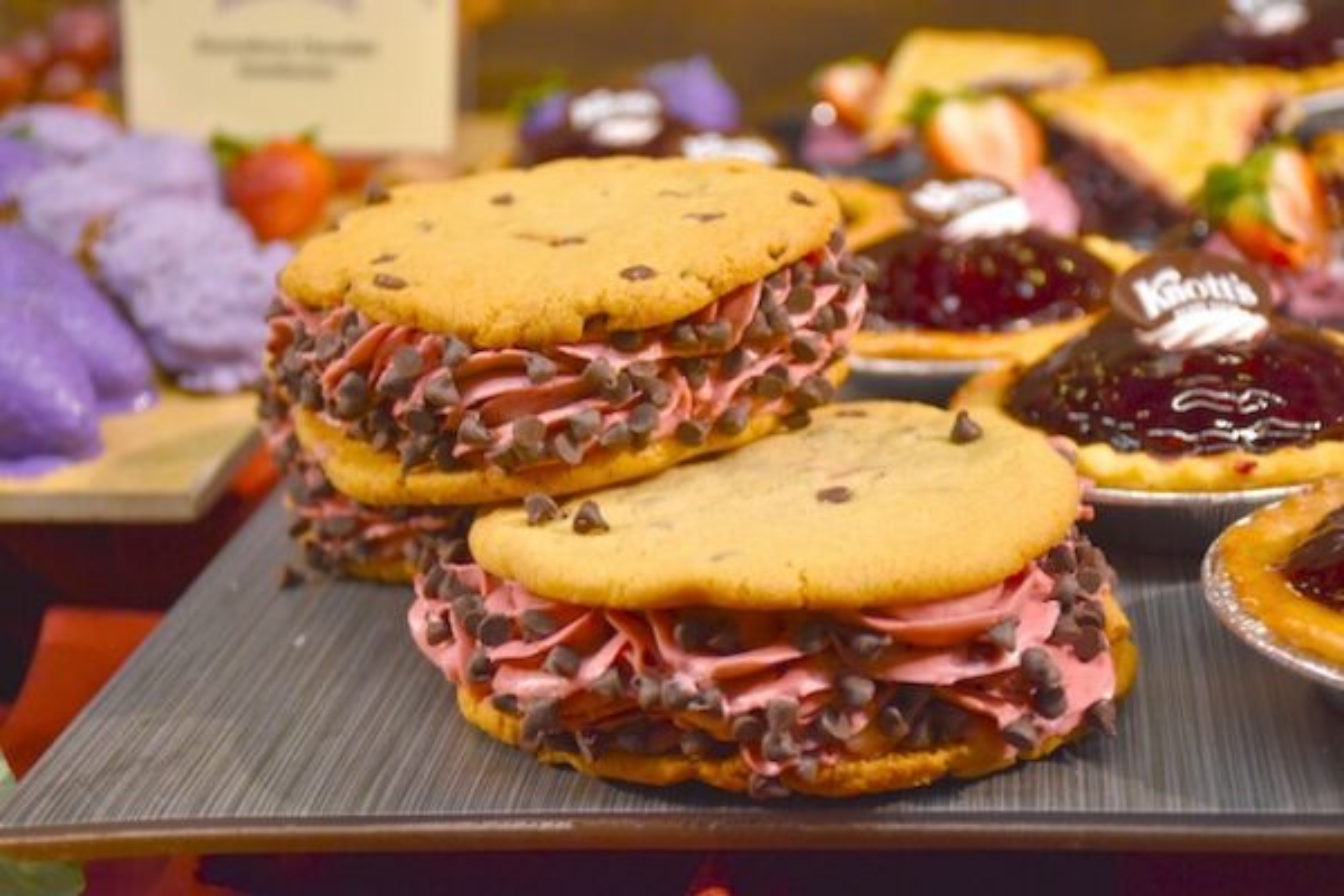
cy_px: 448
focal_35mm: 63
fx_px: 2352
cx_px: 672
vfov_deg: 21.6
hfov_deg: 31.9
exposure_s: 1/60
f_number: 4.5
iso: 800
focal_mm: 42
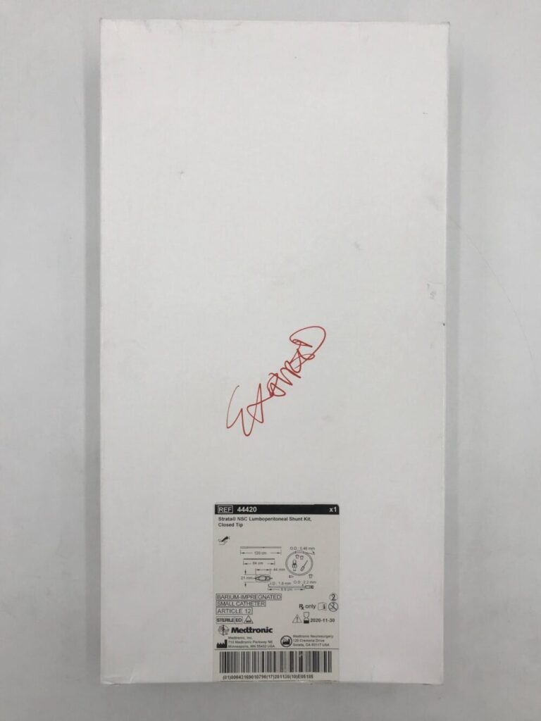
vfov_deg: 63.4
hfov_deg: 49.7
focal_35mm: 28
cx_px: 270
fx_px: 583
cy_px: 360
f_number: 1.8
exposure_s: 1/370
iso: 20
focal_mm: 3.99
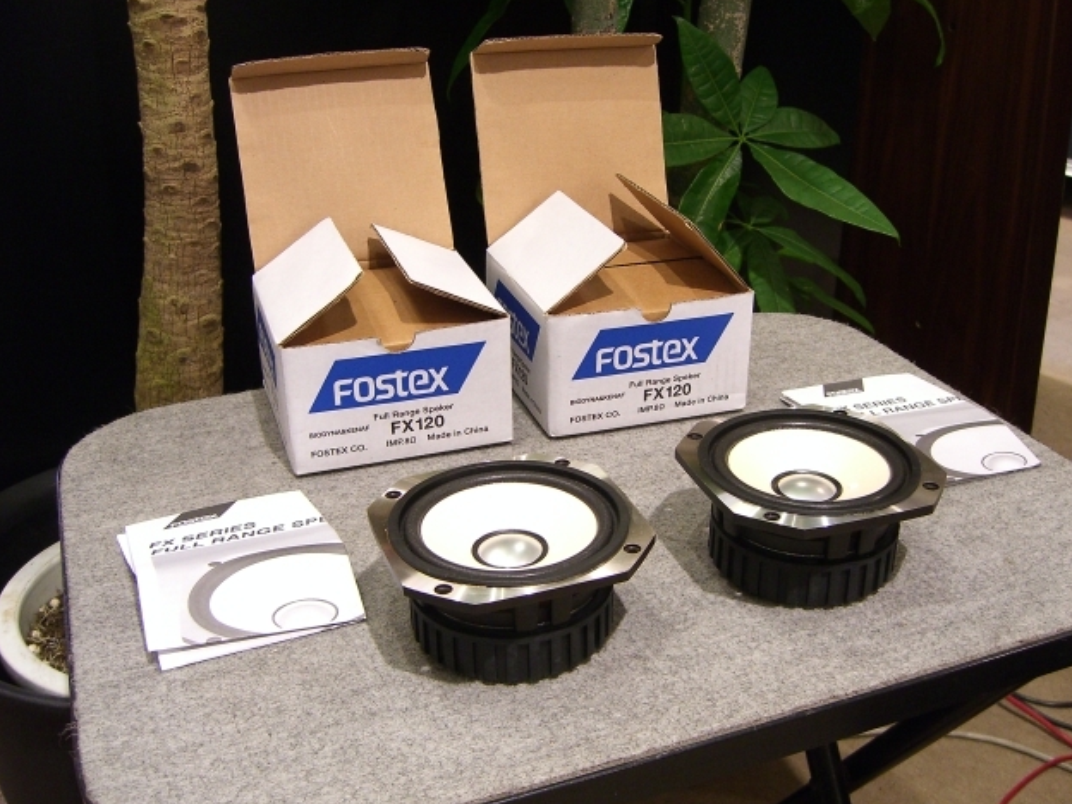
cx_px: 546
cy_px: 405
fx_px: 1208
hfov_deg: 47.9
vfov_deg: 36.8
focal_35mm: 39
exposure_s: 1/20
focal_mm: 7.9
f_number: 2.8
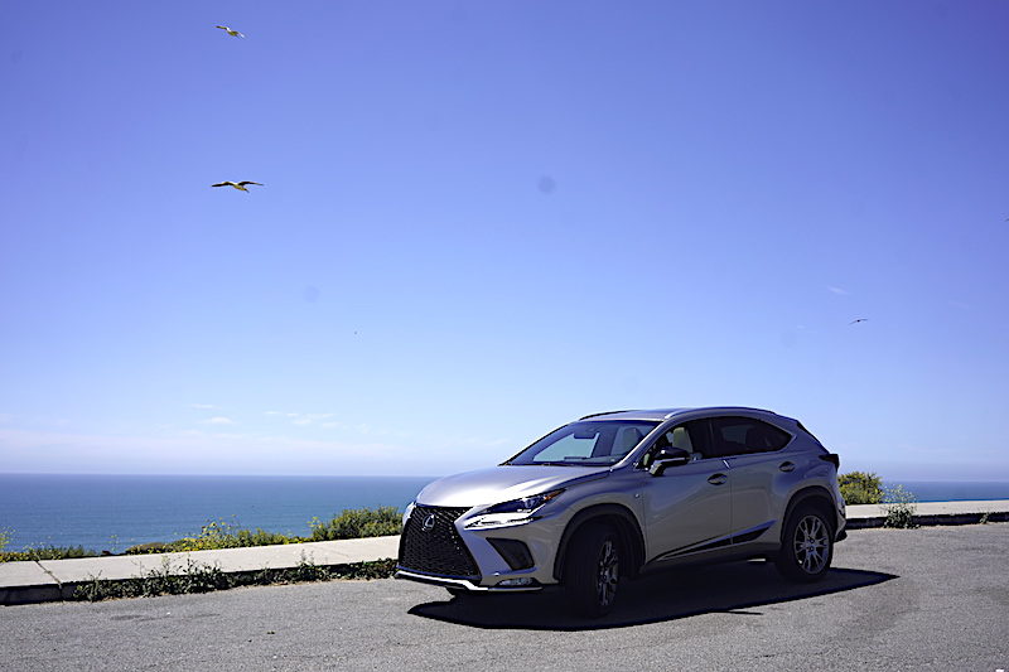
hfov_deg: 54.4
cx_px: 504
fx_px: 981
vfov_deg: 37.8
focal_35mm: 35
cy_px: 336
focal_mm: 35
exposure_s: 1/1250
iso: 100
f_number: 5
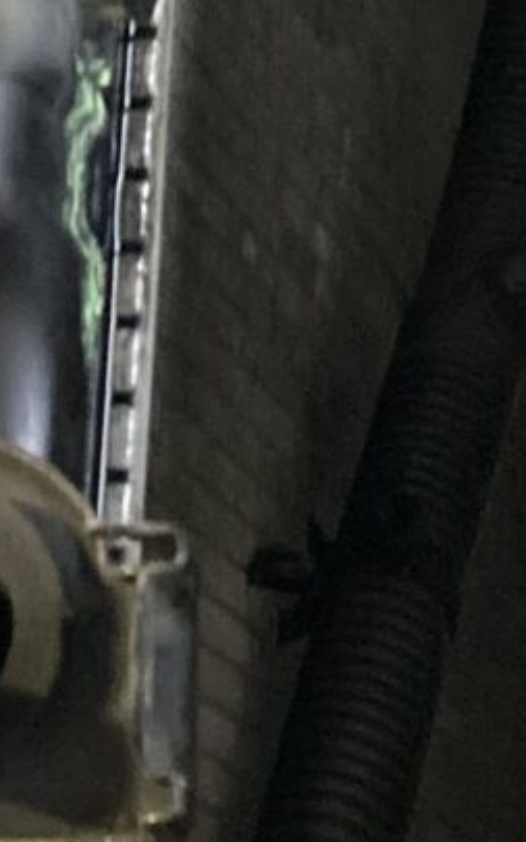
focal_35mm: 150
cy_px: -509
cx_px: 380
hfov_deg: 8.7
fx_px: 3442
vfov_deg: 13.0
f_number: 1.8
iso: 640
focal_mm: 3.99
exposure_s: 1/20
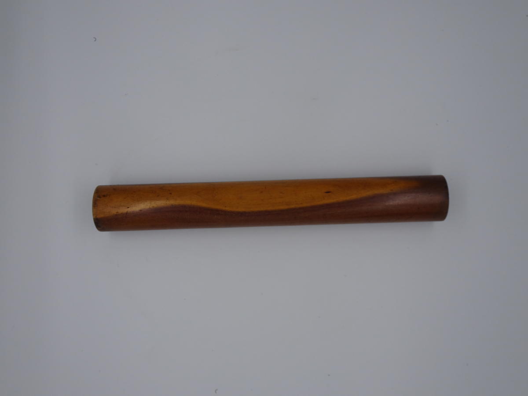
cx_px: 264
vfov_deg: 42.9
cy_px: 198
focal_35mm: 33
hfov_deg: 55.4
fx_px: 503
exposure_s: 1/250
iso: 80
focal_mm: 5.61
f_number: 4
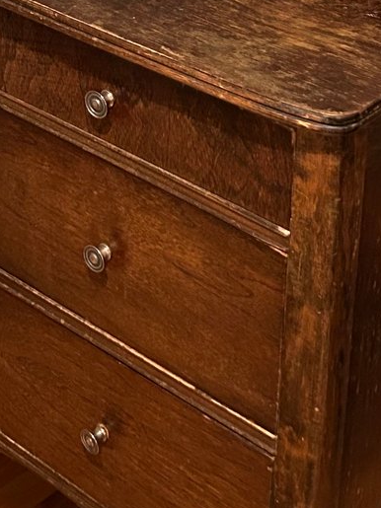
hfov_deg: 14.6
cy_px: -78
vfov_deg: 18.6
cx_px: 106
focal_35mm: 101
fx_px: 1483
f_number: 1.5
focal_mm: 5.7
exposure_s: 1/40
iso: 500
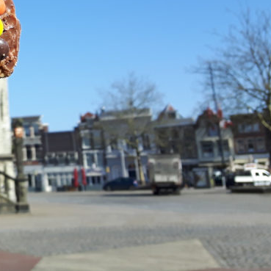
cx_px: -26
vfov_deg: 22.0
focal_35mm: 76
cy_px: 10
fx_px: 673
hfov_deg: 21.6
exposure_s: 1/1028
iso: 40
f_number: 1.9
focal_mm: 3.7
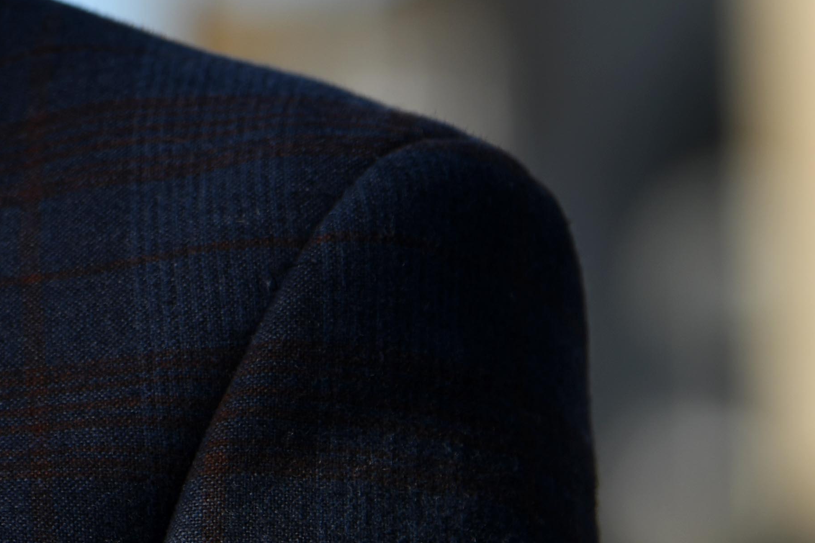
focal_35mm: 547
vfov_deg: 2.5
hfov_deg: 3.7
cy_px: -407
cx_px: -581
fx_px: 12381
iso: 64
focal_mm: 120
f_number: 3.5
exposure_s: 1/800
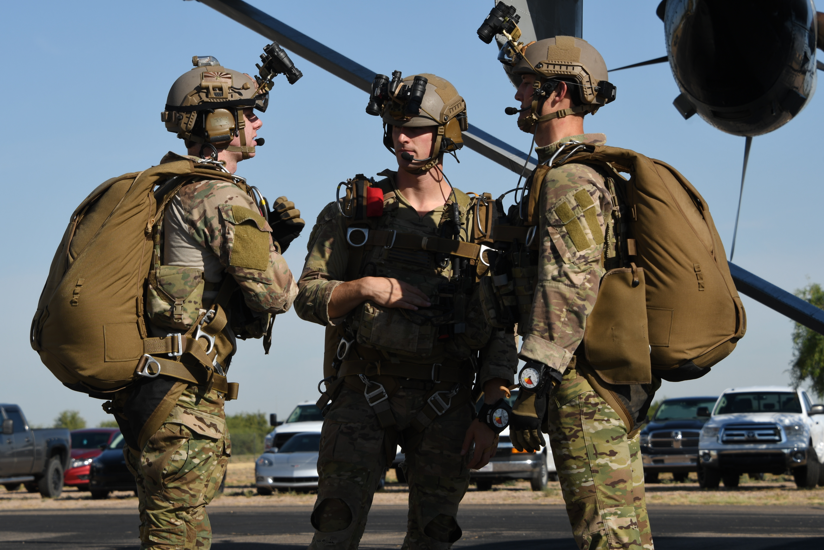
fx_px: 3433
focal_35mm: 150
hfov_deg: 13.7
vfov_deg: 9.1
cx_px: 412
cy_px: 275
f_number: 10
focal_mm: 100
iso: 50
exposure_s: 1/125
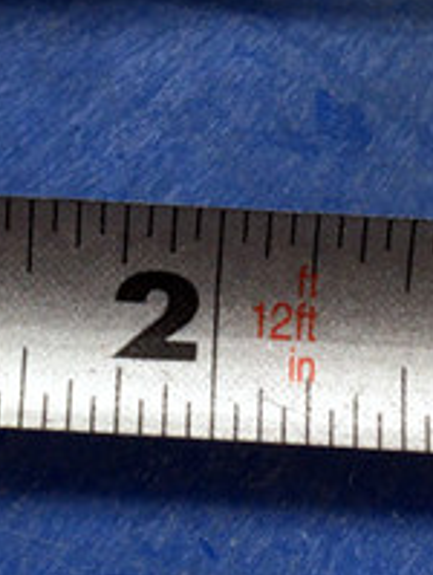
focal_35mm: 124
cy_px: -56
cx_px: 115
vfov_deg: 15.4
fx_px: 2061
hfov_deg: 12.0
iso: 25
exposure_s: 1/30
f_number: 2.2
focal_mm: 4.15
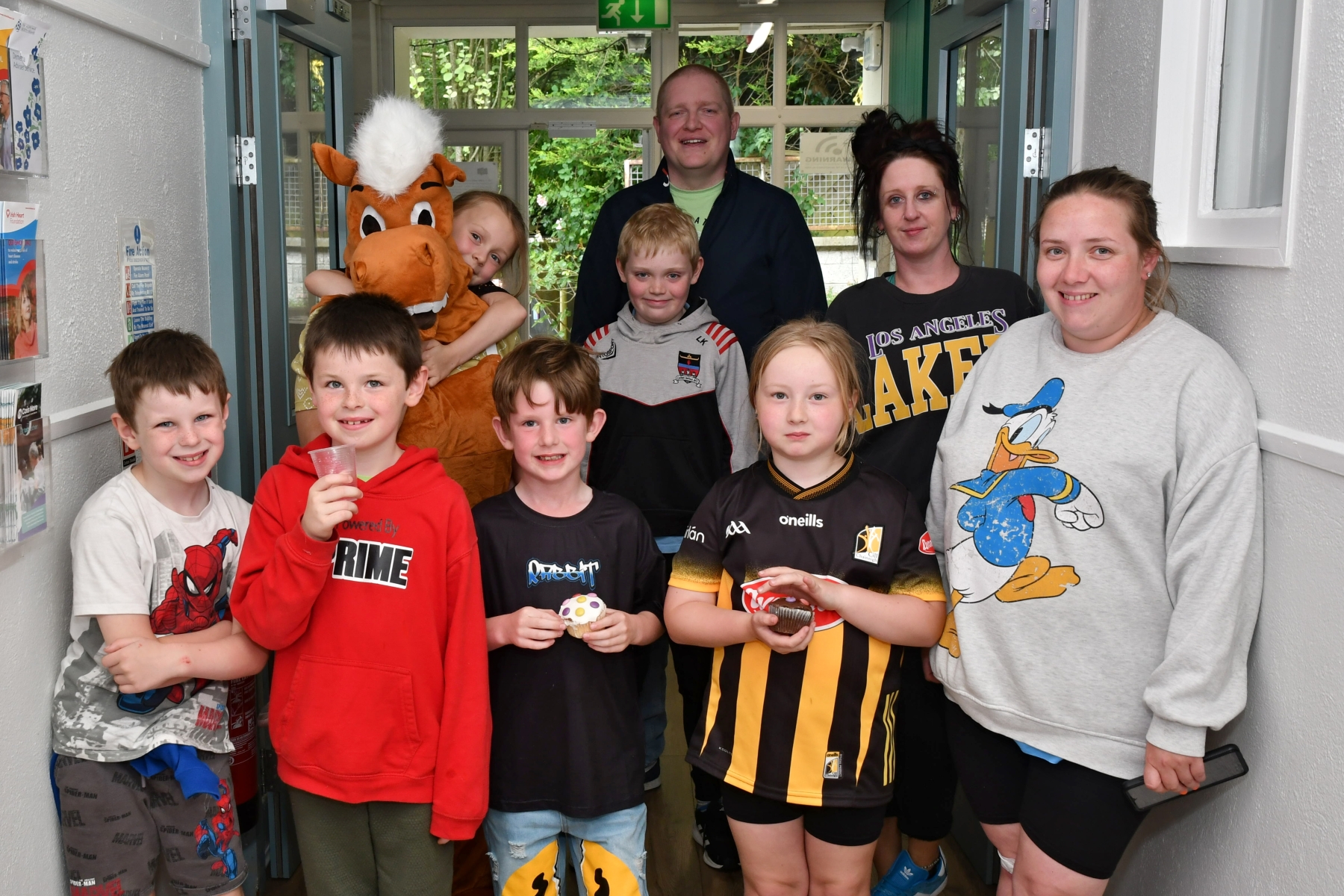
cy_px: 448
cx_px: 672
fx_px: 1232
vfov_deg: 40.0
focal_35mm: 33
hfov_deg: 57.2
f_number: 8
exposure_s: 1/60
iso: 500
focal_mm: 22
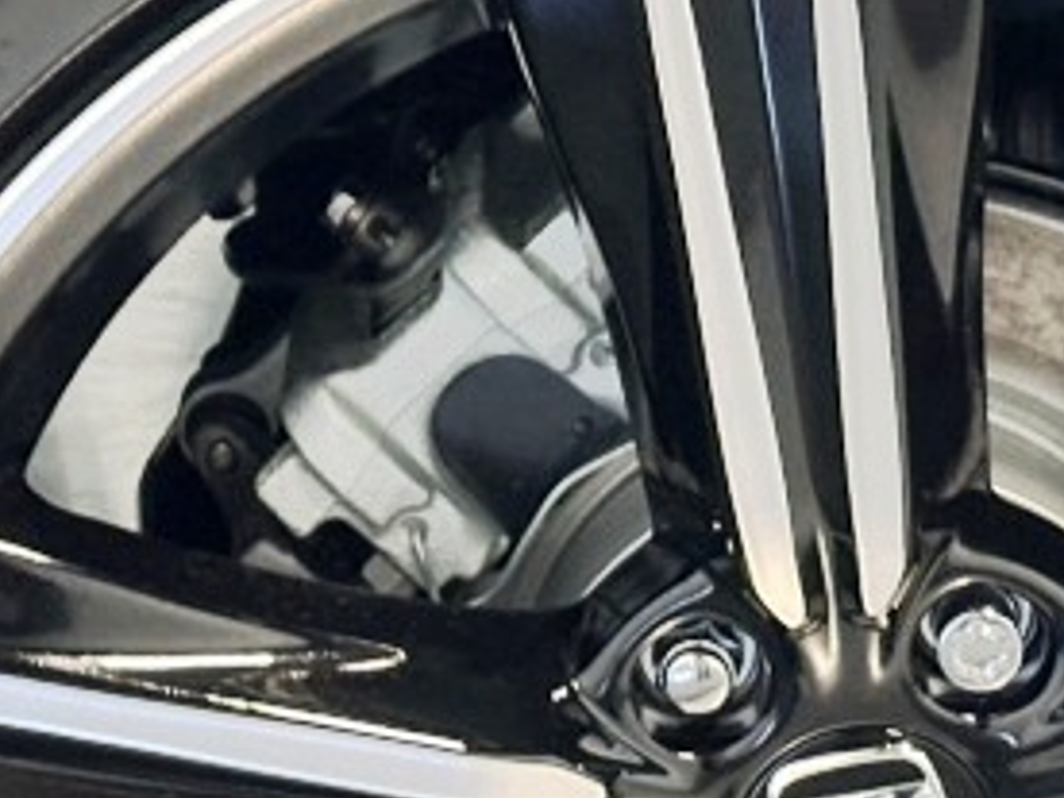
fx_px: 5471
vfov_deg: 8.3
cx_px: 786
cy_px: 740
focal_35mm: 178
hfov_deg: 11.1
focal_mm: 6.86
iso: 640
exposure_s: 1/30
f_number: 1.78
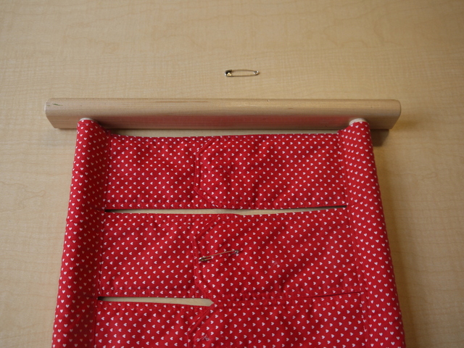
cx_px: 232
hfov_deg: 54.0
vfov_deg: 41.8
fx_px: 456
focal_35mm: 34
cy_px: 174
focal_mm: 17
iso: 125
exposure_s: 1/60
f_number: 4
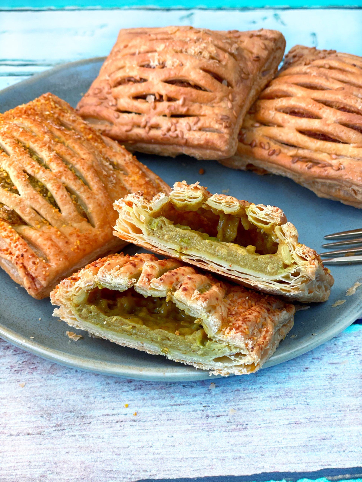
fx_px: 725
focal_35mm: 52
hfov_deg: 28.0
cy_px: 241
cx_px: 181
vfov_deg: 36.8
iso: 100
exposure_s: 1/122
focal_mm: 6
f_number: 2
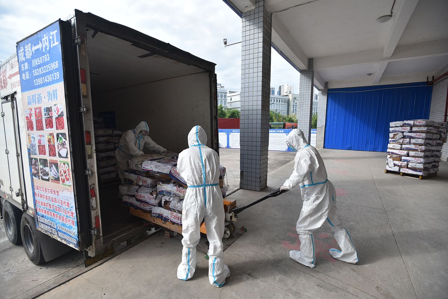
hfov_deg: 93.3
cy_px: 150
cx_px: 224
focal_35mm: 17
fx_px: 212
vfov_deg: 70.5
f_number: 4.5
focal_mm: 17
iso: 100
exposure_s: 1/400
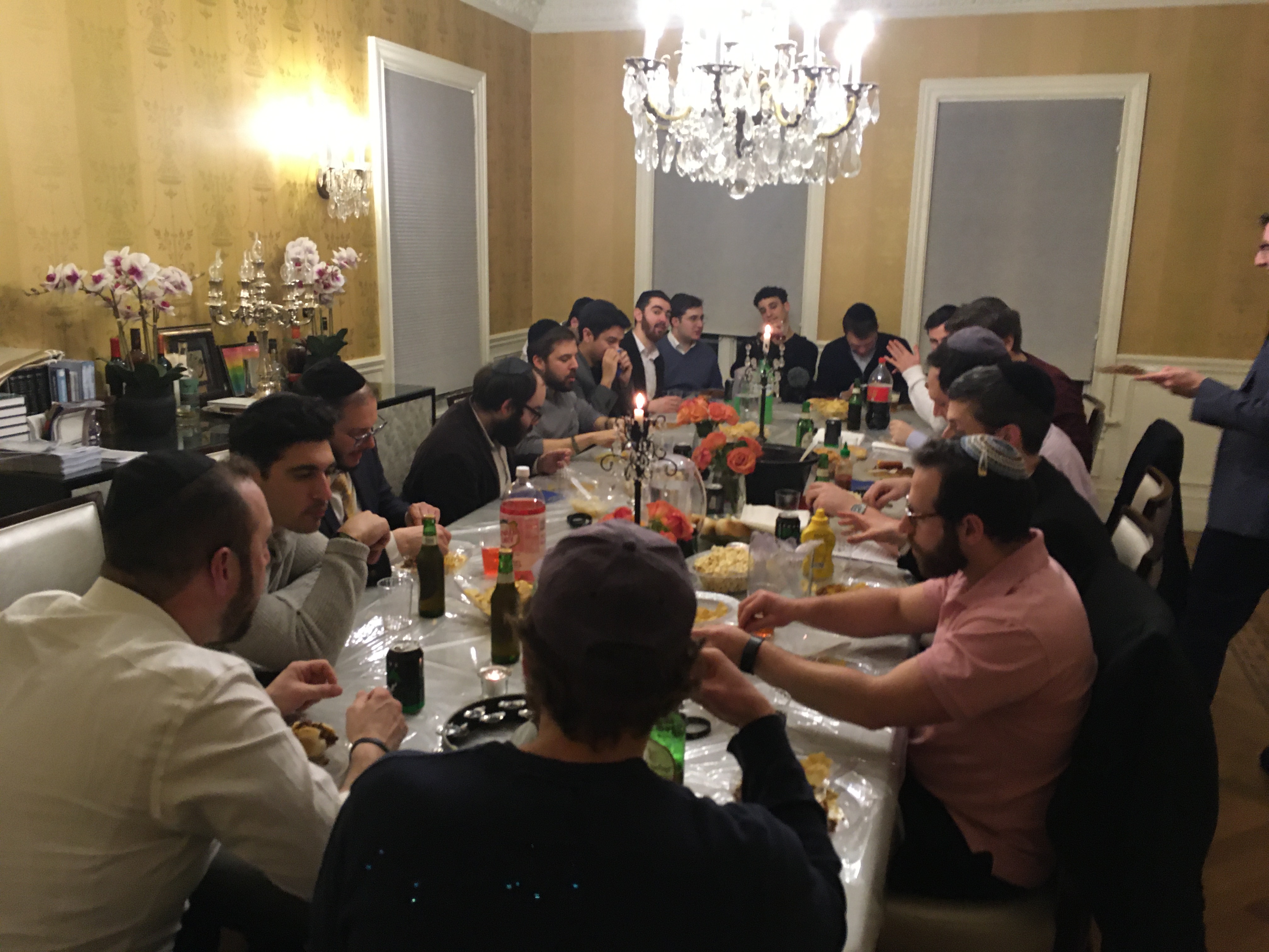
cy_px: 476
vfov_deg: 48.2
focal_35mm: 29
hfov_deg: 61.7
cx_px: 634
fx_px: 1063
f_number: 2.2
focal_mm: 4.15
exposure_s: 1/24
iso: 200
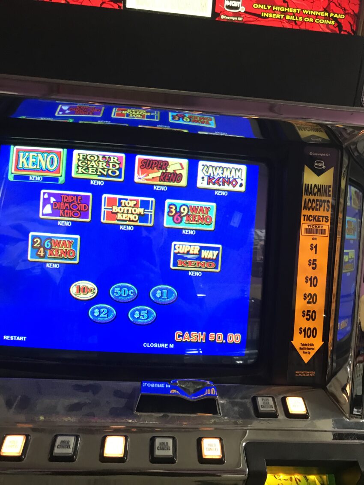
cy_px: 242
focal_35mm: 28
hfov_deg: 49.8
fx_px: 392
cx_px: 182
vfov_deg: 63.4
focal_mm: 3.99
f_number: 1.8
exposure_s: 1/17
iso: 100
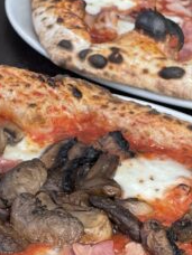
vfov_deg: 16.7
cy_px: 60
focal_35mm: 117
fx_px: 865
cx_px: 22
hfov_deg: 12.6
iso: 32
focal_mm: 4.2
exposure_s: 1/640
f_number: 1.6
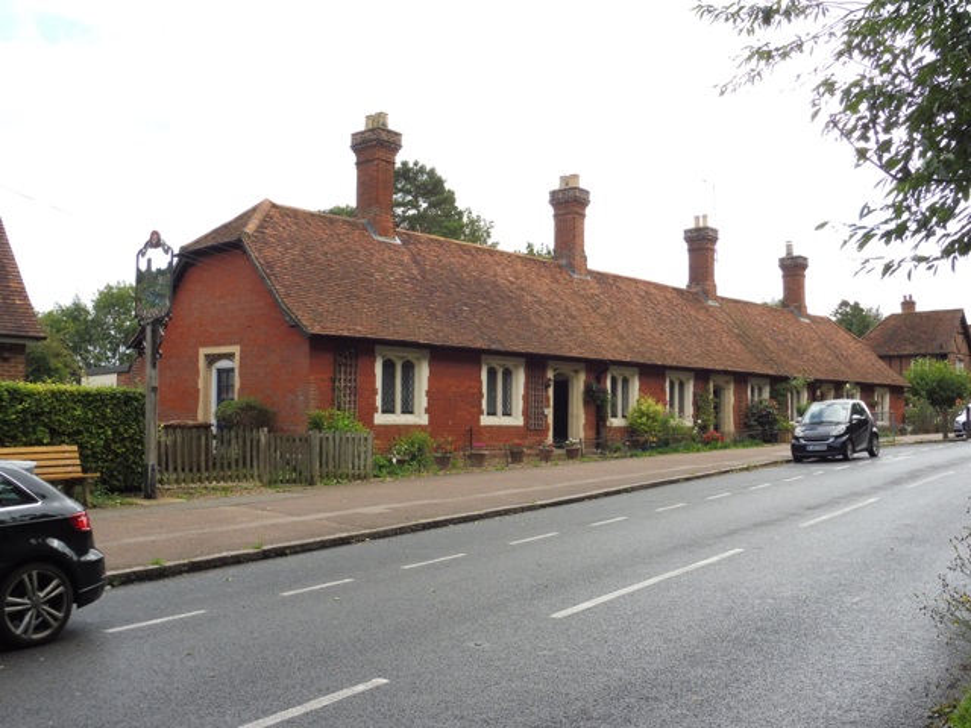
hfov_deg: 47.9
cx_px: 486
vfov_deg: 36.8
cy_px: 364
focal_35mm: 39
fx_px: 1094
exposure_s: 1/250
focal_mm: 6.9
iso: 100
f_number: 5
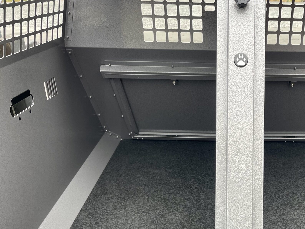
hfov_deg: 43.3
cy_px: 181
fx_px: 370
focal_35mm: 42
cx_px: 231
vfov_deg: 33.4
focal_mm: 4.2
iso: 32
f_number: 1.6
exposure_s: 1/121
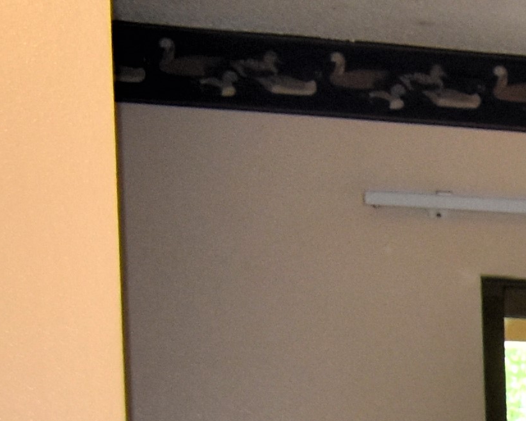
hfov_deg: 8.4
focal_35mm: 185
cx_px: 1701
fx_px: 2879
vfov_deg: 7.7
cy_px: 1086
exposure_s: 1/200
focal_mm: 18
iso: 800
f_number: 5
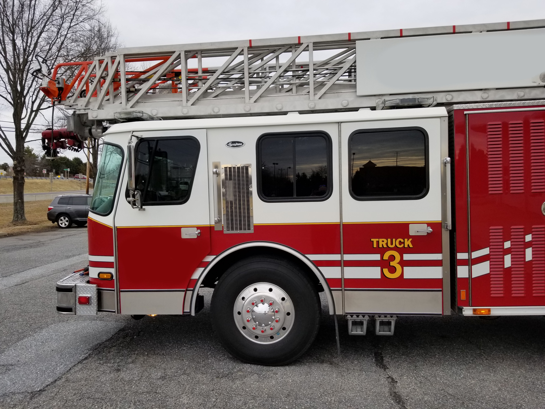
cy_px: 204
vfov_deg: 53.1
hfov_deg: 67.3
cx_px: 272
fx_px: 409
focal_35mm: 26
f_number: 1.7
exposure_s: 1/1036
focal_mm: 4.3
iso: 50
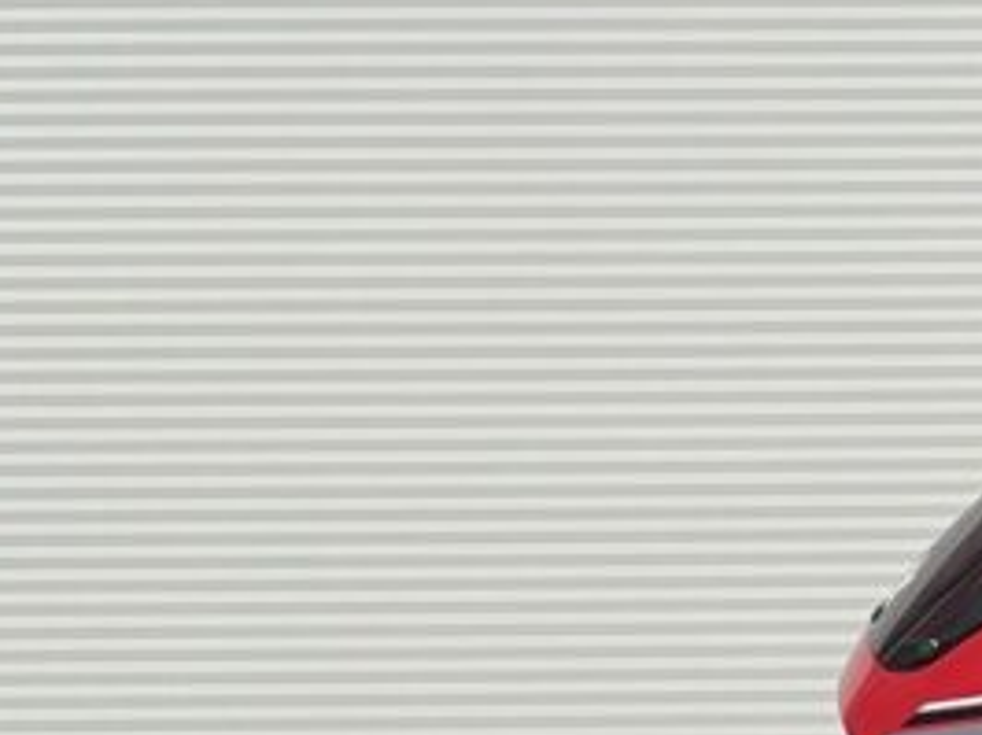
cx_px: 1925
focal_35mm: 309
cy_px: 1263
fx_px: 8758
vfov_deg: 4.8
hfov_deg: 6.3
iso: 32
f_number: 2.8
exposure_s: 1/1325
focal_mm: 9
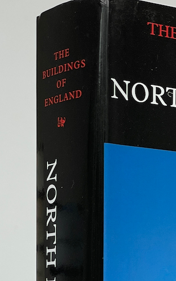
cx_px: 201
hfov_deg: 9.1
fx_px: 1089
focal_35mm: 142
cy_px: 324
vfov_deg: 14.3
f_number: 2
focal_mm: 6
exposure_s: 1/174
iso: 25
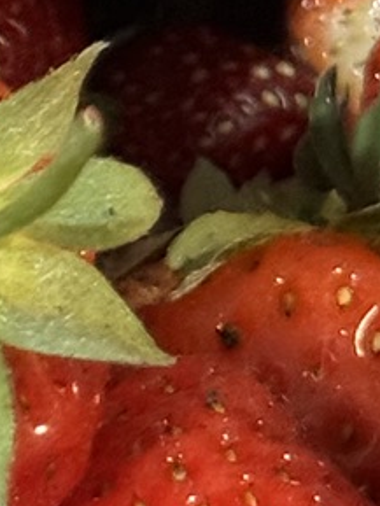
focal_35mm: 332
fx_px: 4856
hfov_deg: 4.4
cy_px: -105
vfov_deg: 5.9
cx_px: -391
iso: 640
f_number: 1.78
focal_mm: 6.76
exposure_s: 1/30
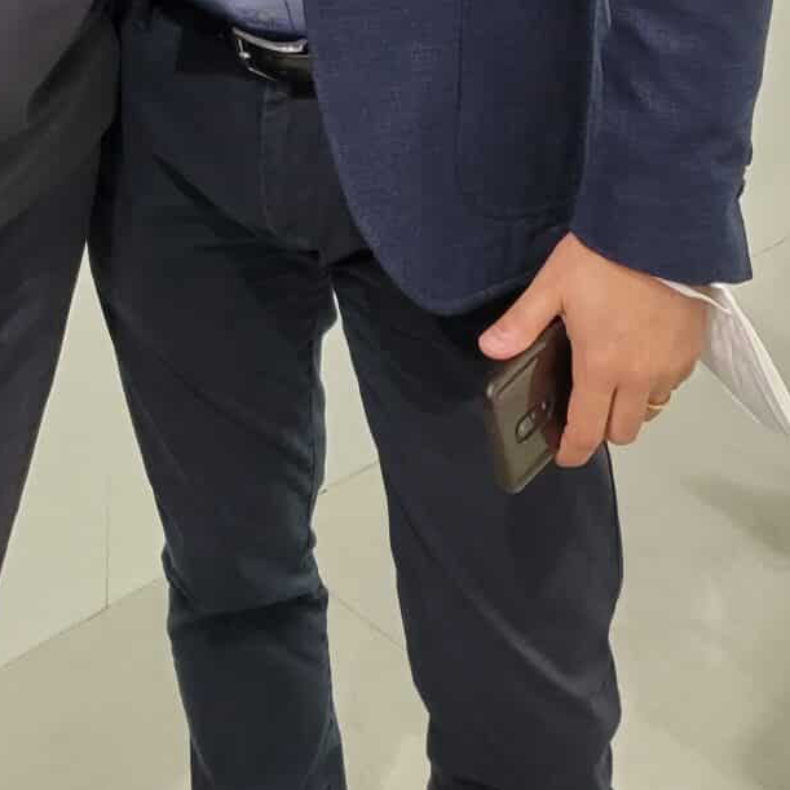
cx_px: 91
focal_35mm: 77
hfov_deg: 22.0
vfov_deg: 18.9
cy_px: -498
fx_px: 1988
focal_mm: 5.4
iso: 250
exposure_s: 1/50
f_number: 1.8
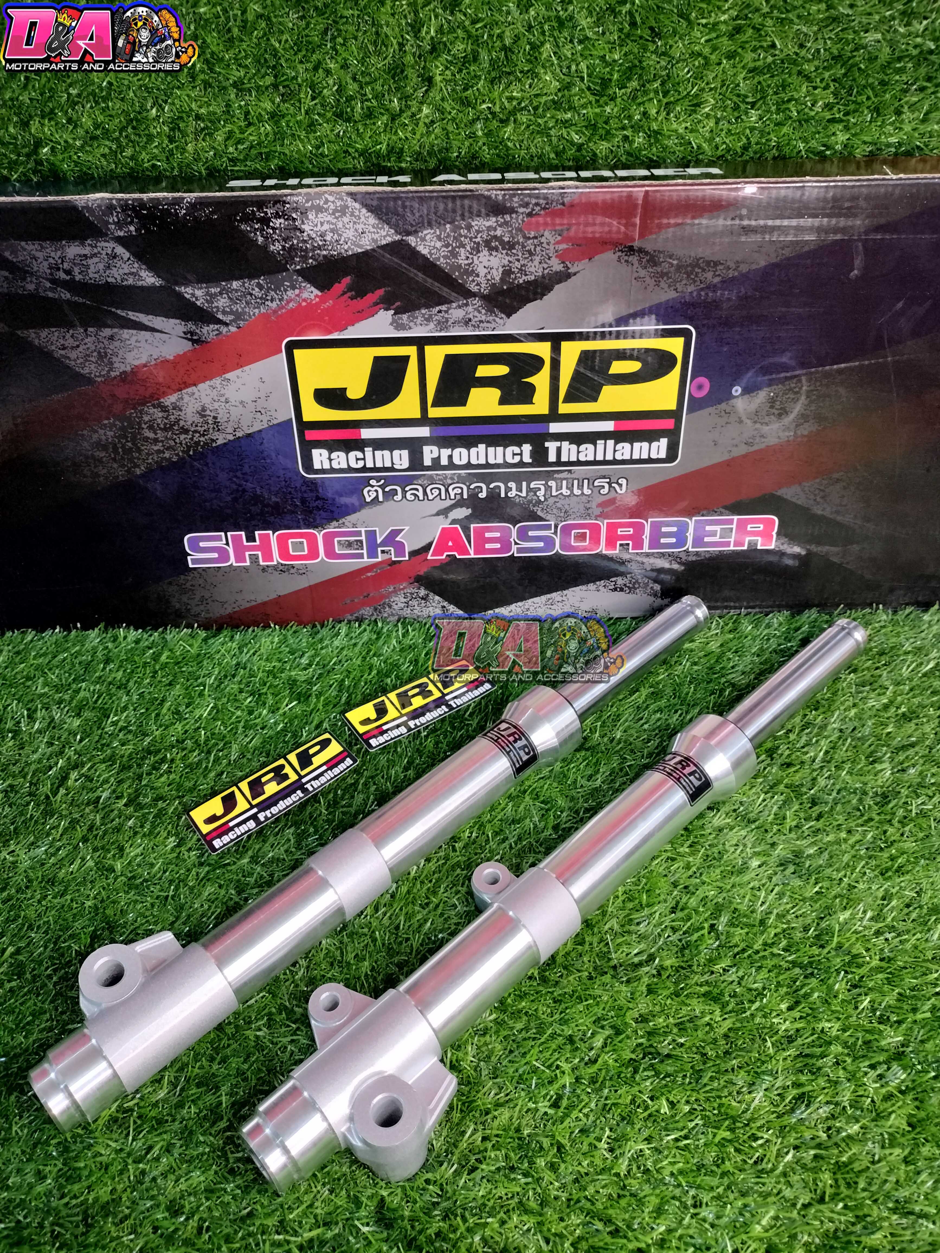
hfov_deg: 51.4
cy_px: 626
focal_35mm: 27
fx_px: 978
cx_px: 470
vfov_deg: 65.3
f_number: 1.7
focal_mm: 4.71
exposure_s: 1/20
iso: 869
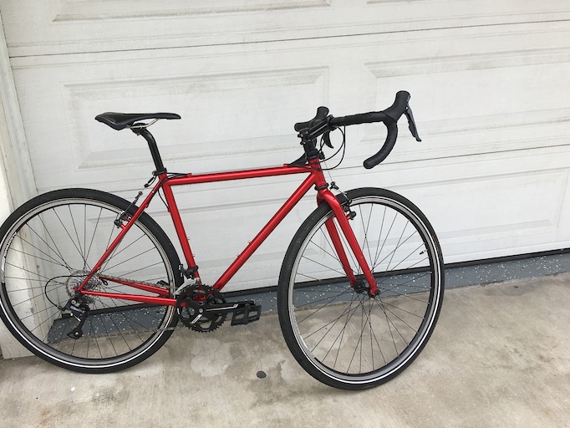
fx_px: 560
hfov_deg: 53.7
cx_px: 237
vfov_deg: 41.8
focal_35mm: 34
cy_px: 217
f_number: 2.2
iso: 25
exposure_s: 1/405
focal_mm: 4.15
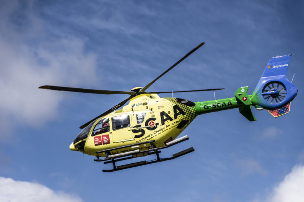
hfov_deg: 11.4
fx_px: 1520
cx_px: 152
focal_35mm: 180
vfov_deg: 7.6
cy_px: 101
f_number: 6
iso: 220
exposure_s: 1/2500
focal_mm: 120
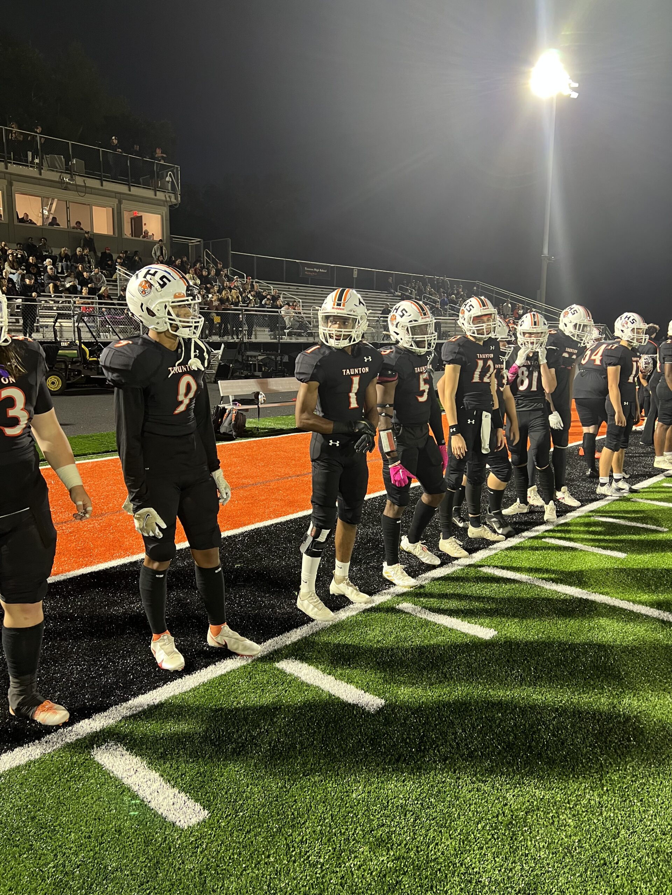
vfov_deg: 67.3
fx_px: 673
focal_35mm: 26
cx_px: 336
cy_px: 448
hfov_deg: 53.1
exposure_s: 1/60
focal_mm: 5.7
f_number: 1.5
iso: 200
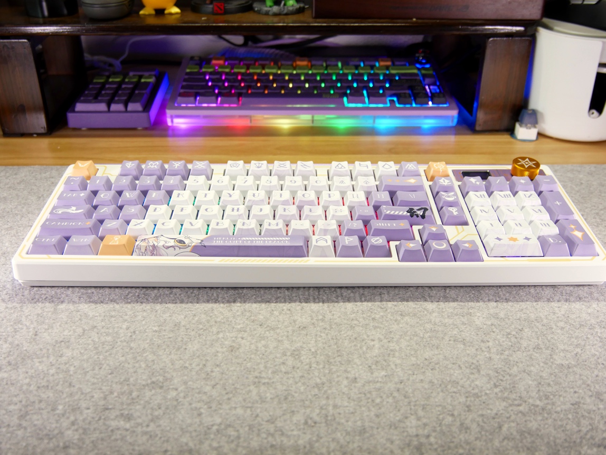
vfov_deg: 39.7
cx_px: 303
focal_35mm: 36
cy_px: 228
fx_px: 630
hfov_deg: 51.3
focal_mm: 18
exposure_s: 1/60
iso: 400
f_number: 4.3
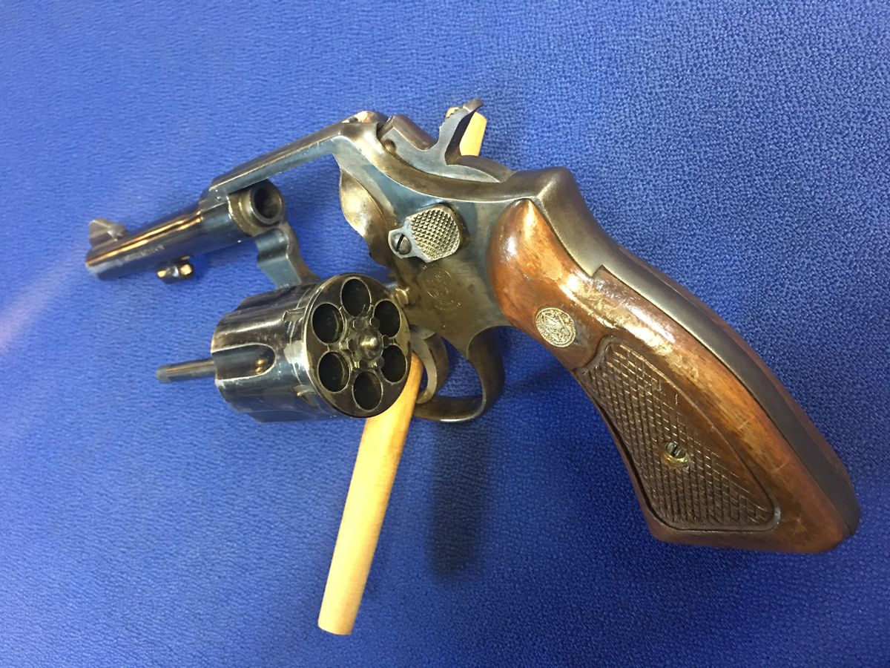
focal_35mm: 29
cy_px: 334
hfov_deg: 61.7
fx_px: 746
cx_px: 445
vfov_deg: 48.2
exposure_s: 1/4
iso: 80
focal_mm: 4.15
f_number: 2.2
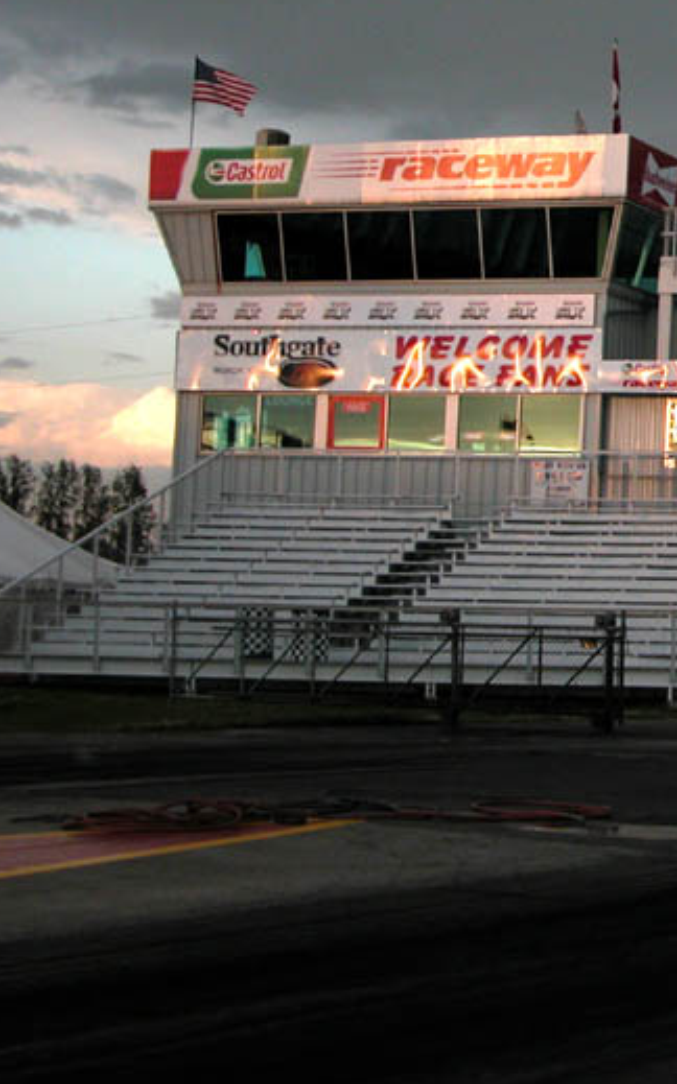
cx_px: 911
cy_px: 320
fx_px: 2777
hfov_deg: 13.3
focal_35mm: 94
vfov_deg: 22.0
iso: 100
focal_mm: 11.6
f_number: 3
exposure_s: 1/250
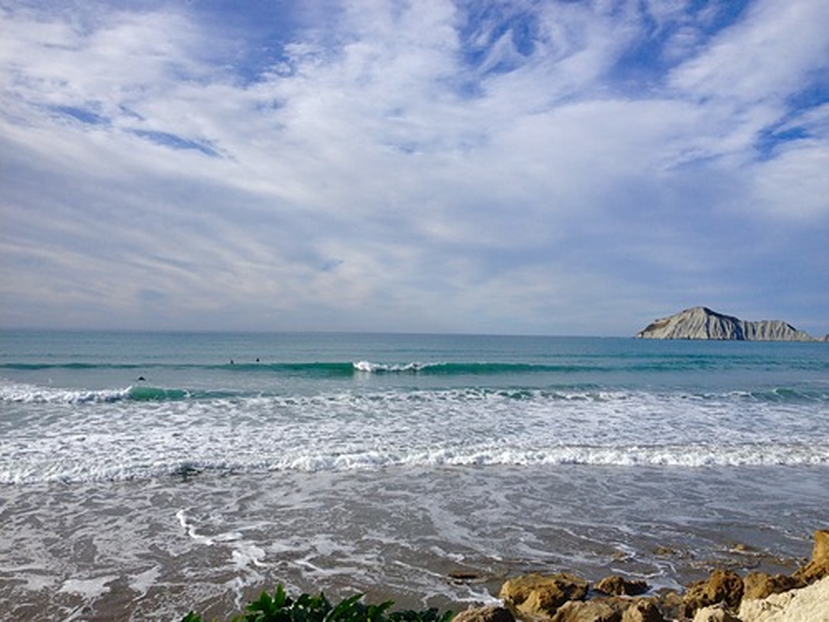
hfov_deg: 52.6
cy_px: 311
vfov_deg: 40.7
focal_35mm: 35
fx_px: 838
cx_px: 414
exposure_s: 1/2762
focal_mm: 4.28
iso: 50
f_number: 2.4
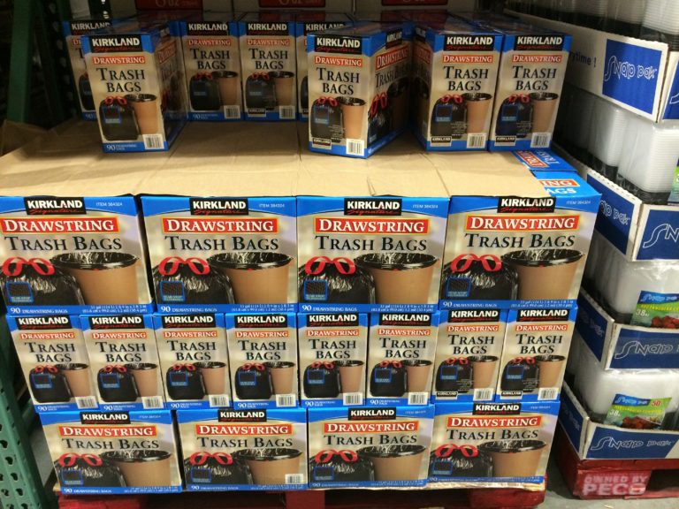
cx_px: 340
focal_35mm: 29
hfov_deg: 61.7
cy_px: 254
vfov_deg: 48.2
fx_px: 569
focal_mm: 4.15
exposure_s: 1/30
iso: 200
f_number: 2.2
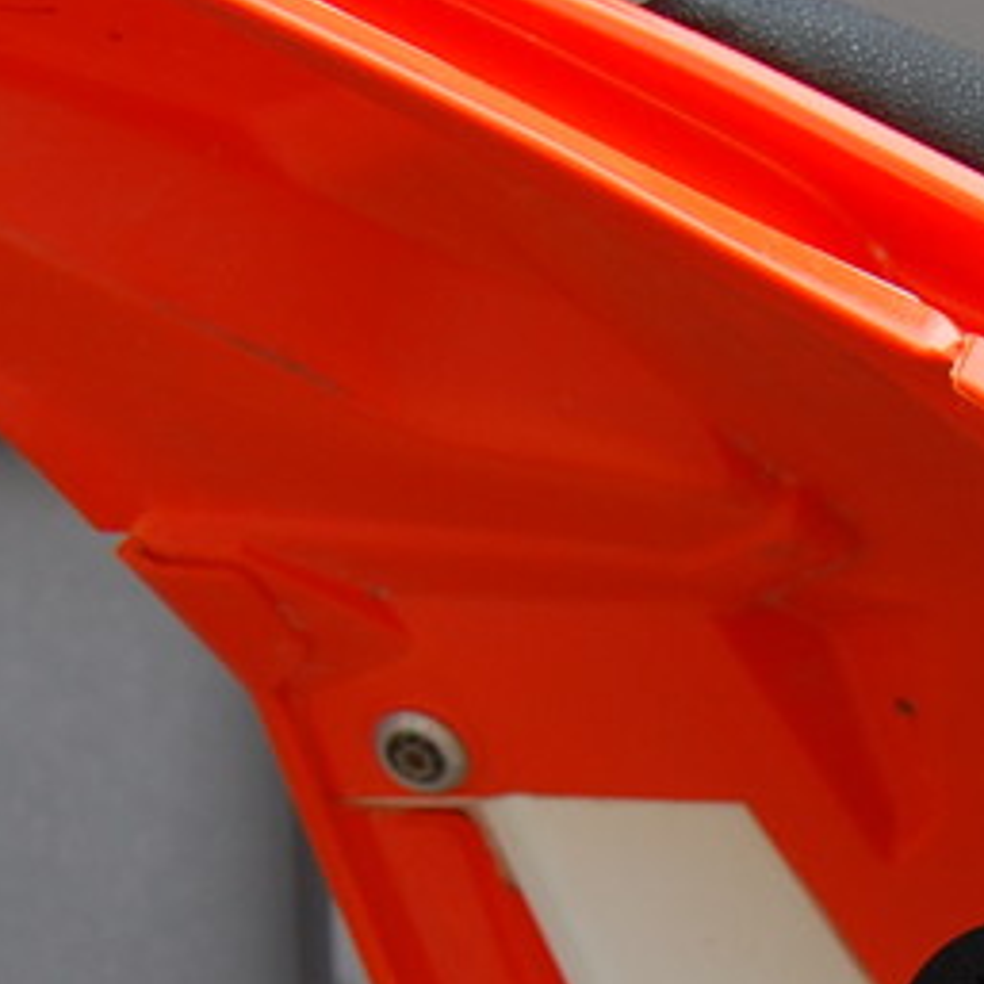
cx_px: 1103
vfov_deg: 15.1
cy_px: 1455
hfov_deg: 15.8
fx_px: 3441
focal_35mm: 107
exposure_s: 1/125
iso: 250
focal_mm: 18
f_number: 5.6
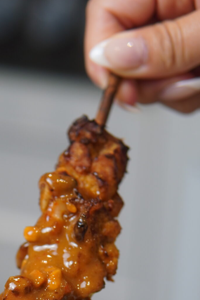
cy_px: 343
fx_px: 941
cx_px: 10
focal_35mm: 113
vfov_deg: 17.4
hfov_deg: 12.0
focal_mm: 30
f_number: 2.2
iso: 100
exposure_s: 1/60
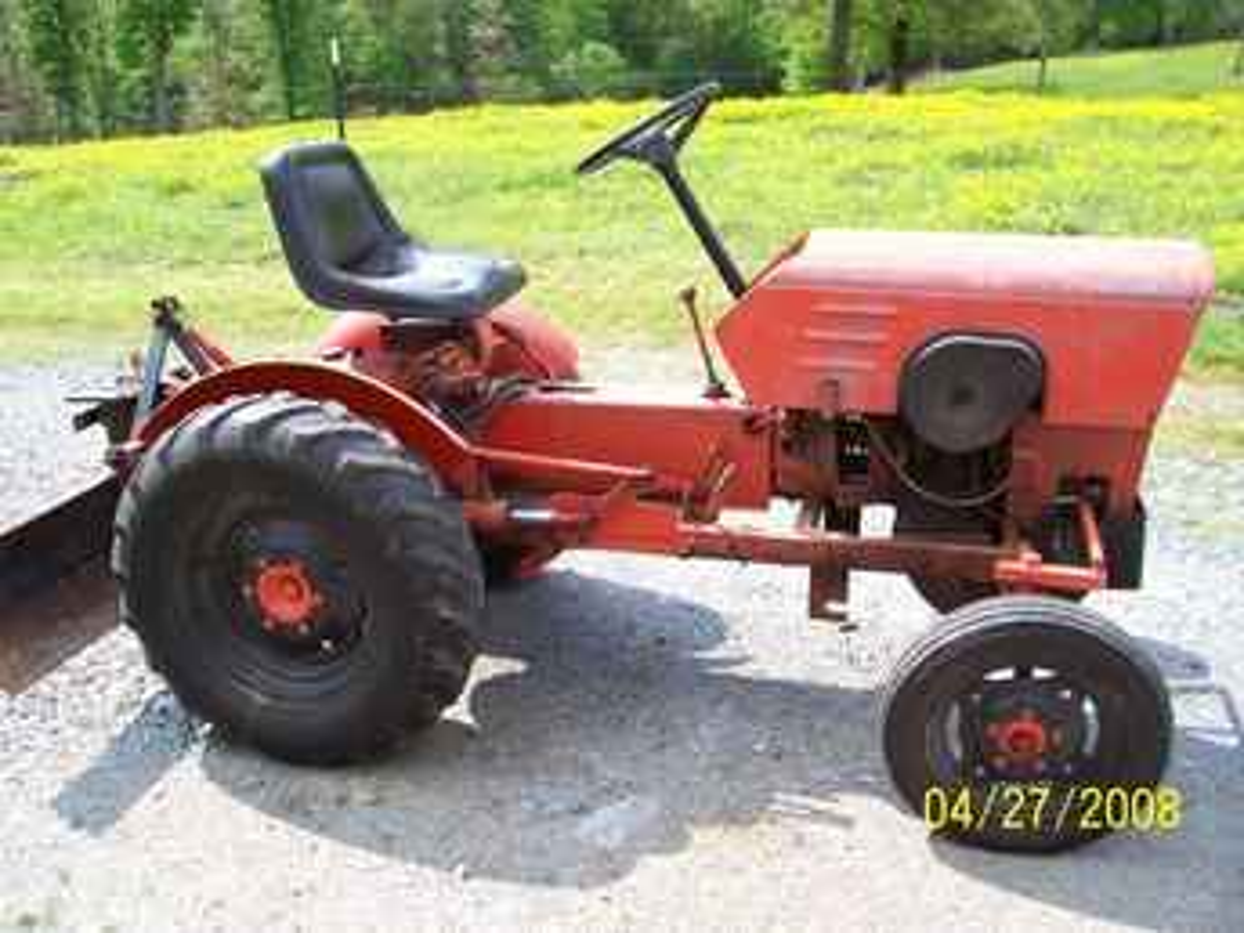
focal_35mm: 34
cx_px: 622
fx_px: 1222
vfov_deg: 41.8
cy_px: 466
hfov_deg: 54.0
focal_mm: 5.6
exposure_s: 1/736
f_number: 2.7
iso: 80
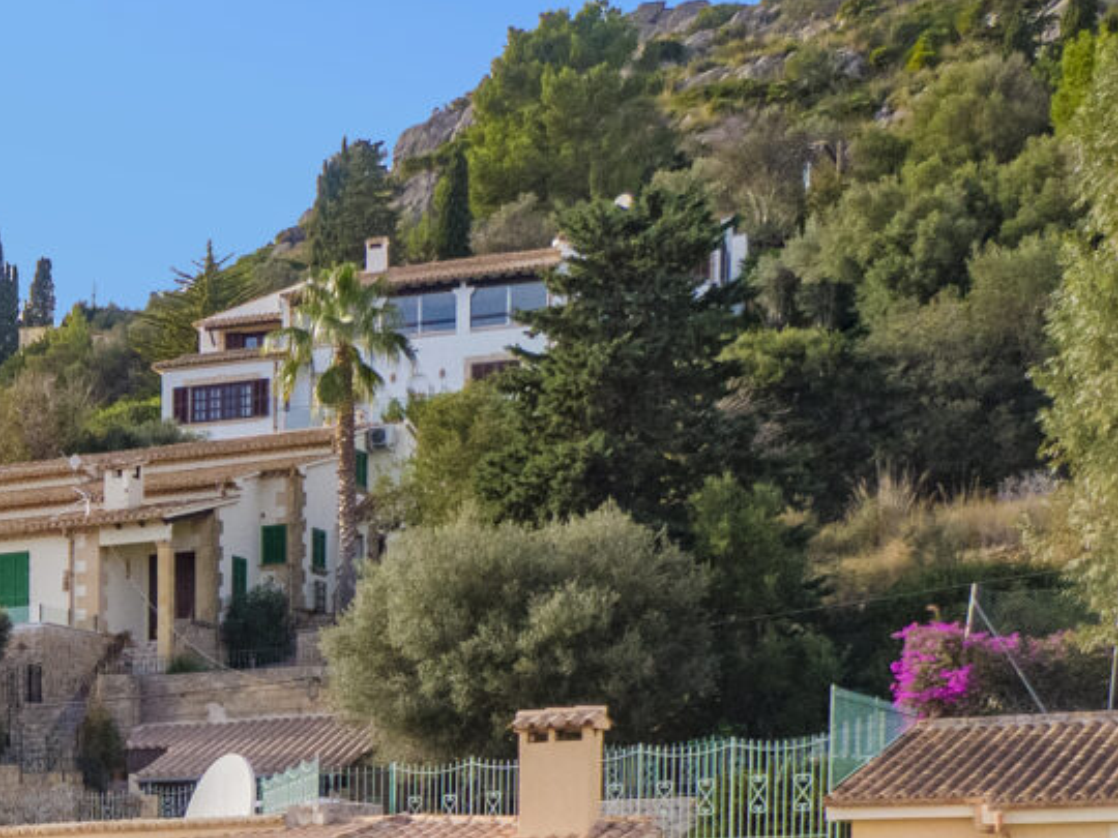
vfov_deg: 17.1
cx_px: -265
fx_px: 2584
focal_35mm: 80
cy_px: 1160
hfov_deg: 22.3
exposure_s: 1/800
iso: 100
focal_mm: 4.39
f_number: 2.8
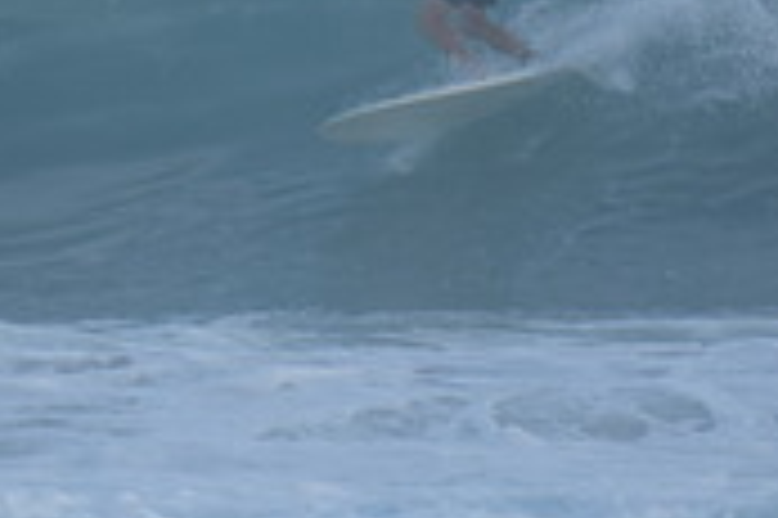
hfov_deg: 1.6
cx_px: 315
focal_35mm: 1304
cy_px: -99
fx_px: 28154
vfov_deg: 1.1
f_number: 5.6
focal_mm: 300
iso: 500
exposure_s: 1/1000
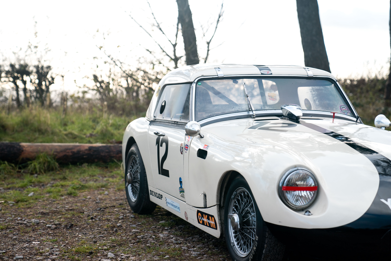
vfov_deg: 19.5
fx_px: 760
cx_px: 196
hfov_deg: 28.8
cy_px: 130
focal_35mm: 70
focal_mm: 70
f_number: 2.8
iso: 250
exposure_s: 1/640
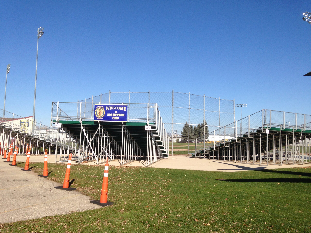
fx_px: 296
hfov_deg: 55.4
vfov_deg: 42.9
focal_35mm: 33
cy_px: 116
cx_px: 156
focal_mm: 4.12
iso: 50
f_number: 2.4
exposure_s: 1/2262
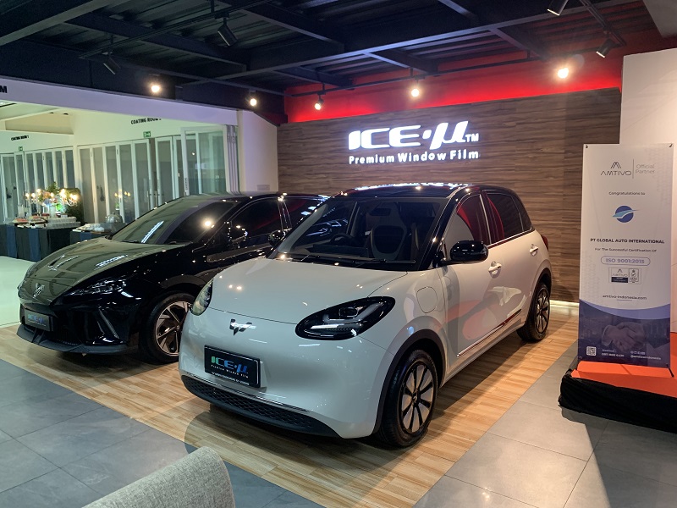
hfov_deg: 67.3
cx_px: 338
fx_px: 508
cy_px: 254
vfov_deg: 53.1
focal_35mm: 26
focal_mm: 4.25
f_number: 1.8
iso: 250
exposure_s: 1/50
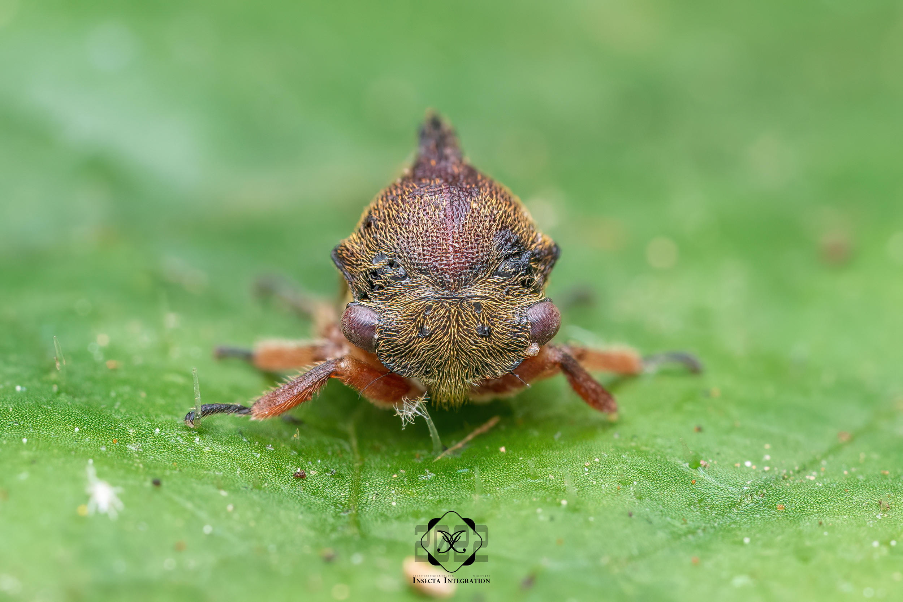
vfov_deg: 13.0
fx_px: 2634
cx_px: 452
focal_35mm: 105
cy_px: 301
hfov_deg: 19.5
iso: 200
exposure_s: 1/200
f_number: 14
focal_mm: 105
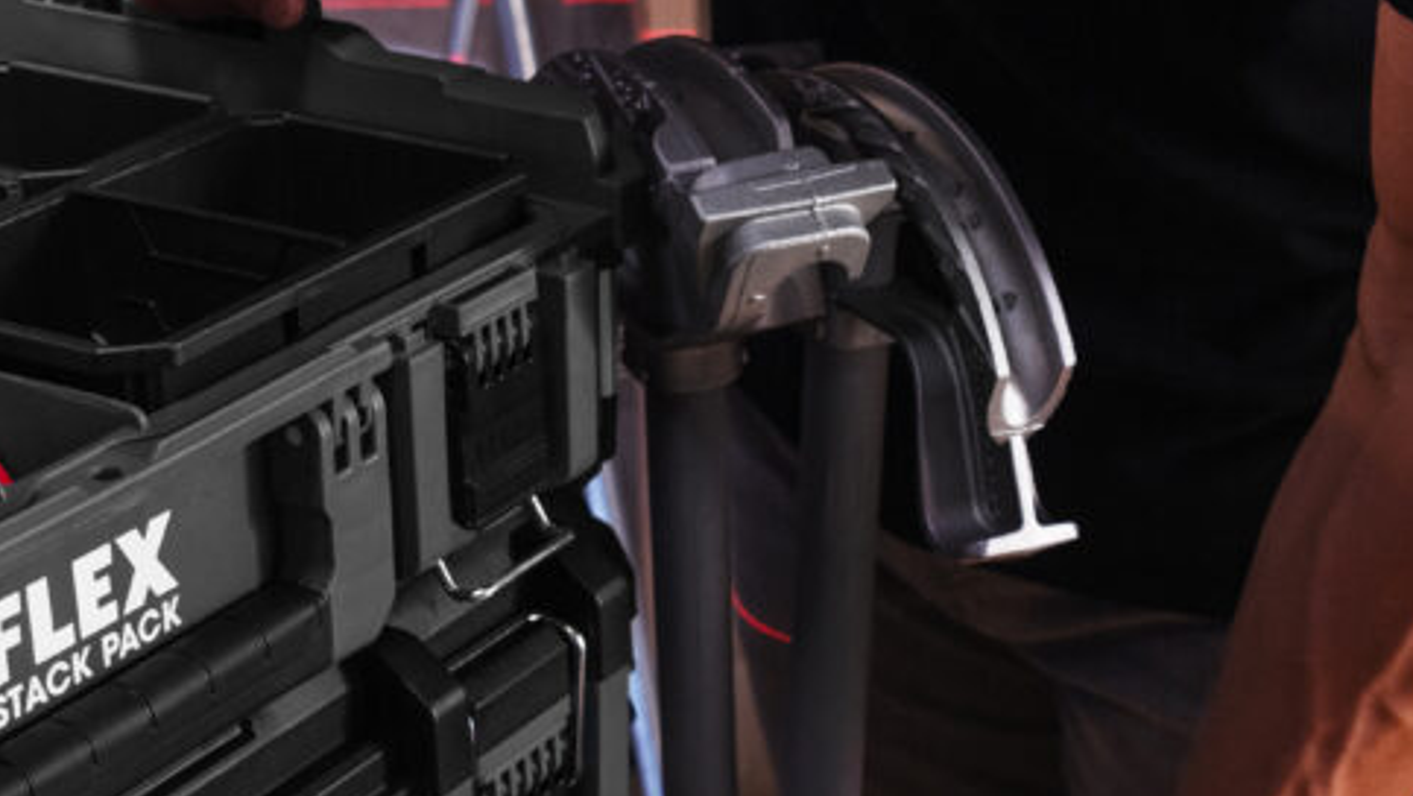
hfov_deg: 26.5
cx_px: 696
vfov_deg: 14.7
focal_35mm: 80
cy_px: 929
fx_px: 2998
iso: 400
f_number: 4
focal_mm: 24
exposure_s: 1/160
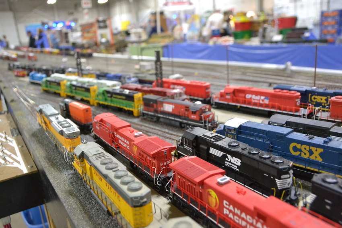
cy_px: 114
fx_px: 314
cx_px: 171
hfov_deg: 57.2
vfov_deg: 40.0
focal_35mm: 33
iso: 3200
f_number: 5
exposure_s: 1/40
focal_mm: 22
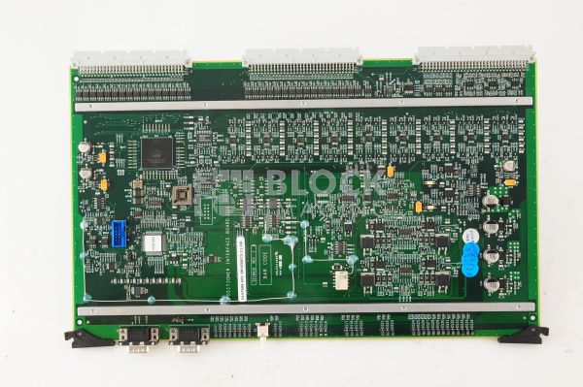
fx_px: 809
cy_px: 194
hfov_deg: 39.6
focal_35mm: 50
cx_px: 292
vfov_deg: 26.9
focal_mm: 50
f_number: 11
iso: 1600
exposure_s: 1/125
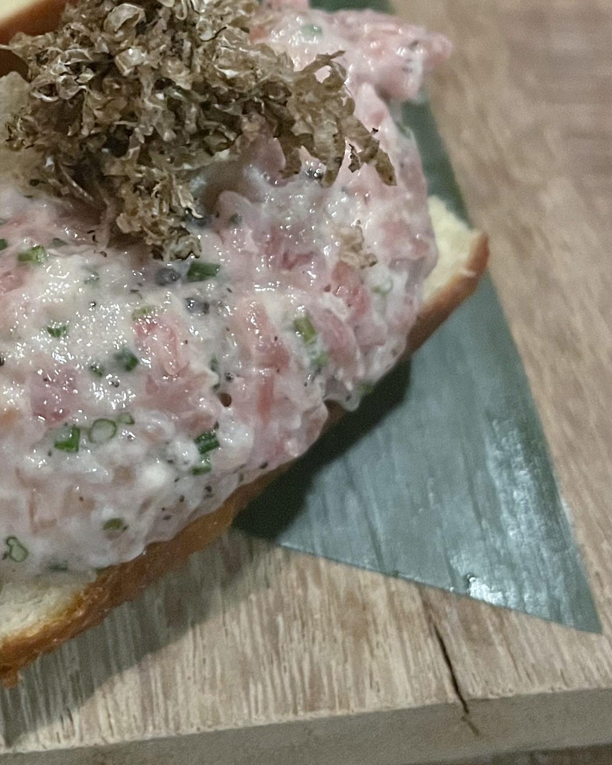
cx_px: 49
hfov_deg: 24.6
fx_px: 1358
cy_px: 195
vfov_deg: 30.9
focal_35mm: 60
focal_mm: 4.2
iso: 800
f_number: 1.6
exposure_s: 1/30
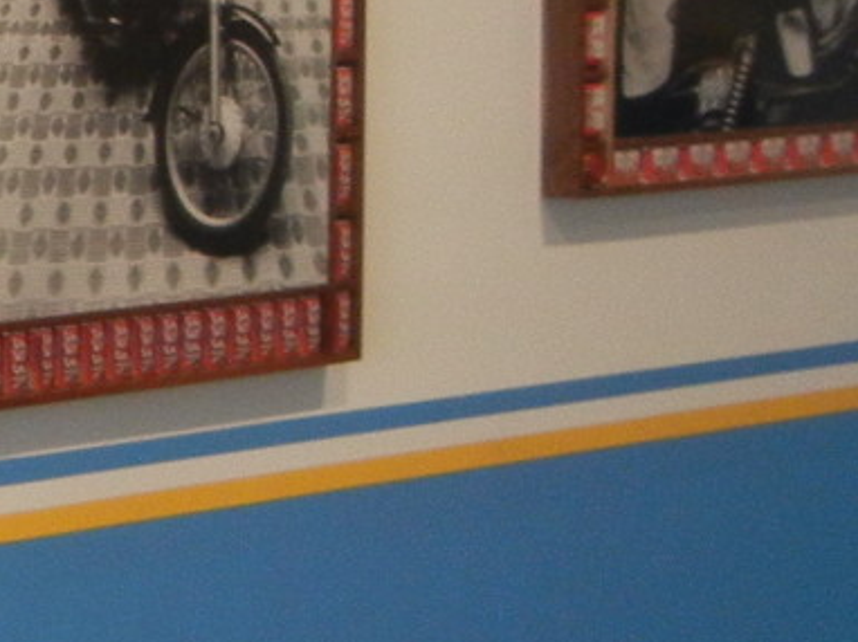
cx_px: -1152
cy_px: 119
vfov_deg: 9.2
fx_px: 3988
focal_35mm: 161
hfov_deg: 10.6
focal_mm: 5.4
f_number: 3.5
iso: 239
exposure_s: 1/30
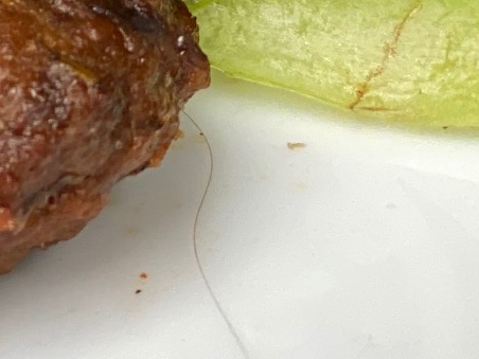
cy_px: -391
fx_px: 3210
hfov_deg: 8.0
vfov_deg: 6.2
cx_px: -566
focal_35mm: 232
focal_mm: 6
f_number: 2
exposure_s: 1/122
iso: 80
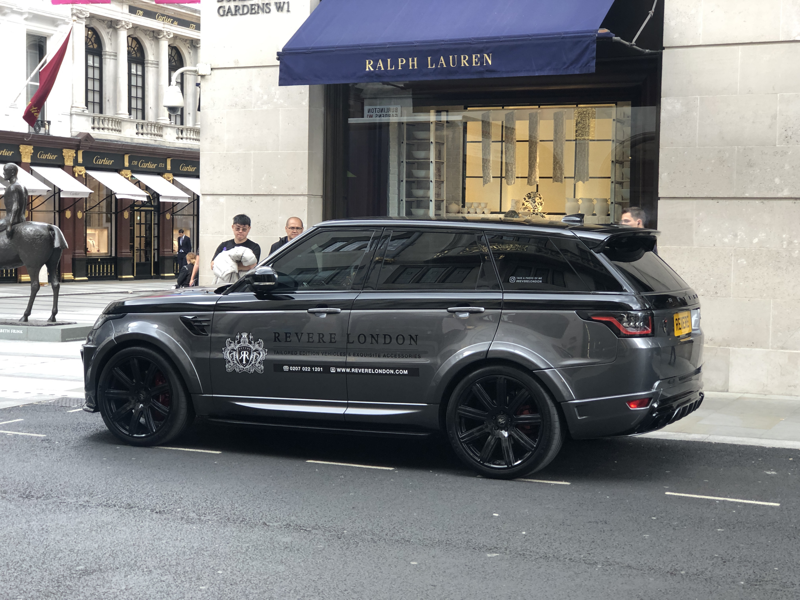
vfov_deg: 25.7
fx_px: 1317
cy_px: 300
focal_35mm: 57
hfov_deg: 33.8
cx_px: 400
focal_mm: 6.6
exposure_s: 1/30
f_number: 2.8
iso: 20
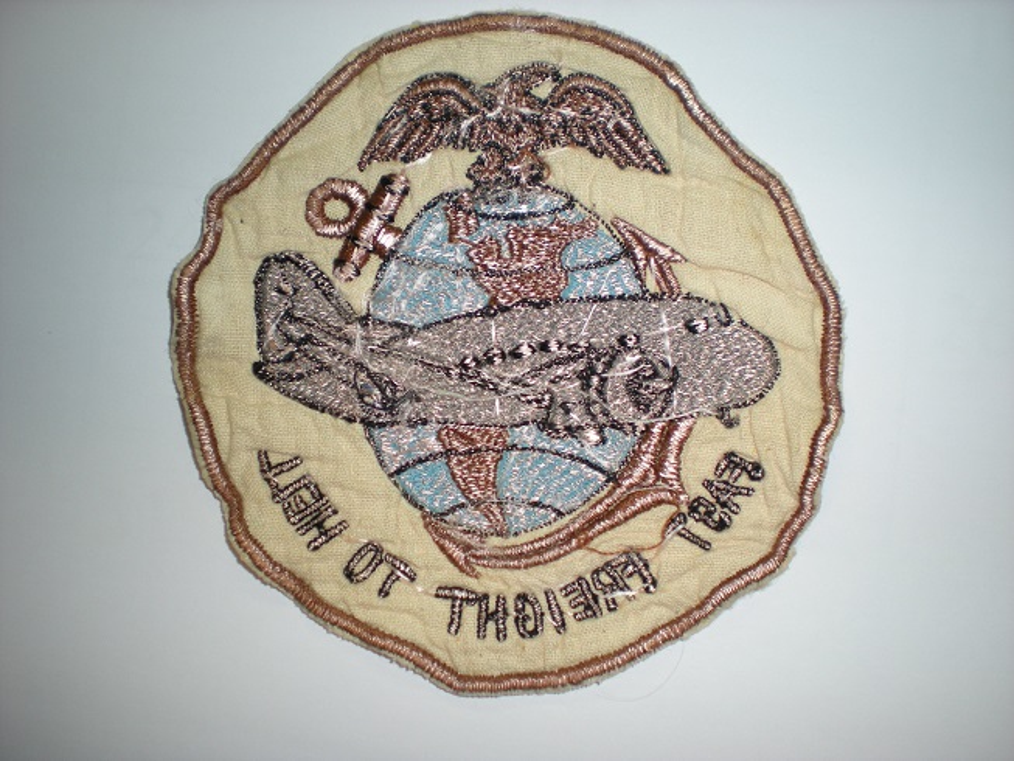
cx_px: 507
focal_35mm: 38
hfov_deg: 49.0
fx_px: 1113
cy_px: 380
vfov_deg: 37.7
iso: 64
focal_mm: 6.3
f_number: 3.1
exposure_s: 1/30
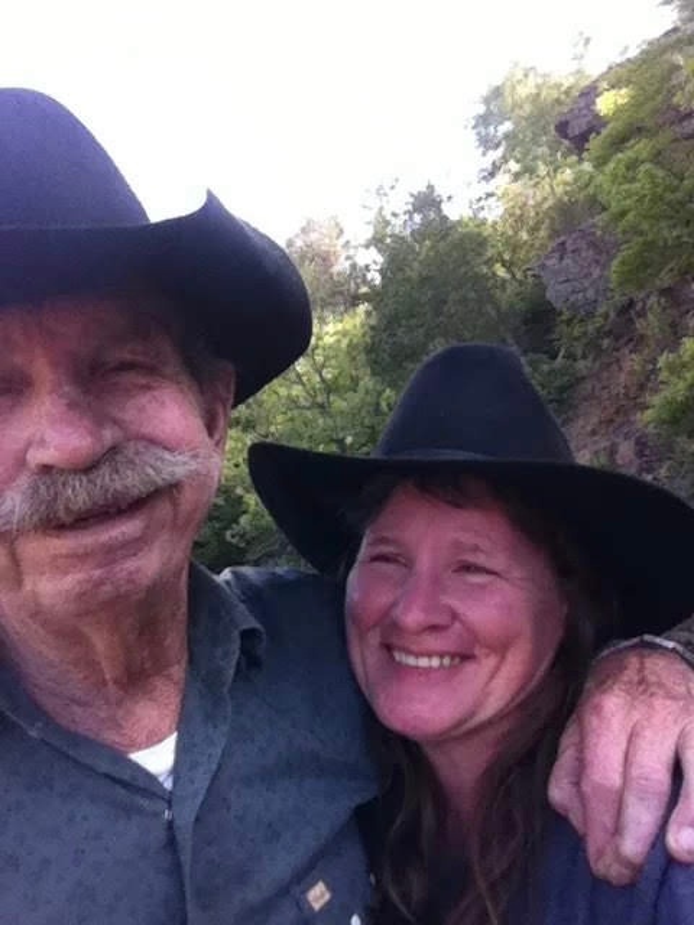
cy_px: 462
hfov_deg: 40.7
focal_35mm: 35
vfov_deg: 52.6
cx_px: 347
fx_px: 936
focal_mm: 3.85
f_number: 2.4
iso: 125
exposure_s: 1/444
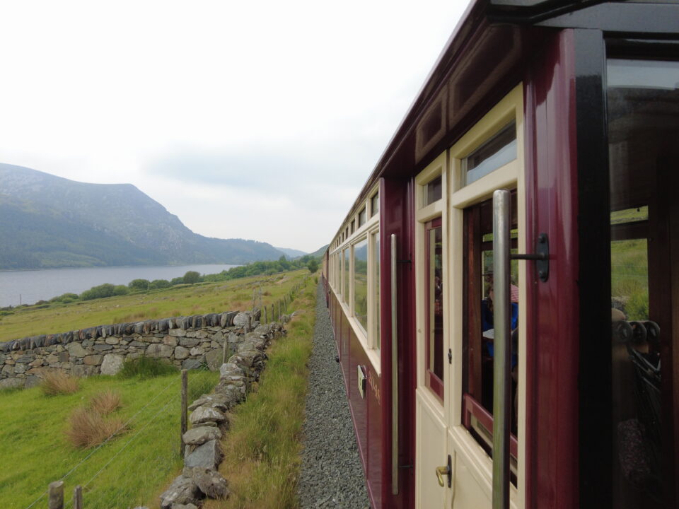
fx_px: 392
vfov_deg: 66.0
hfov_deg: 81.7
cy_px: 254
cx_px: 340
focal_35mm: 20
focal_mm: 4.4
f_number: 1.8
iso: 100
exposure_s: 1/500
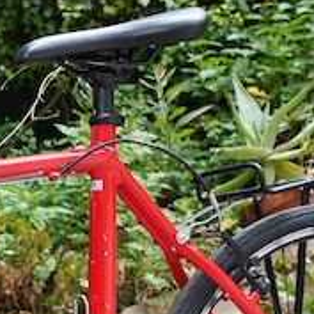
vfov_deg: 17.4
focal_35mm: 96
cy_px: 353
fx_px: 985
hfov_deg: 16.7
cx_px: -137
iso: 640
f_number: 4.5
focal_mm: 25
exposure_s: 1/80
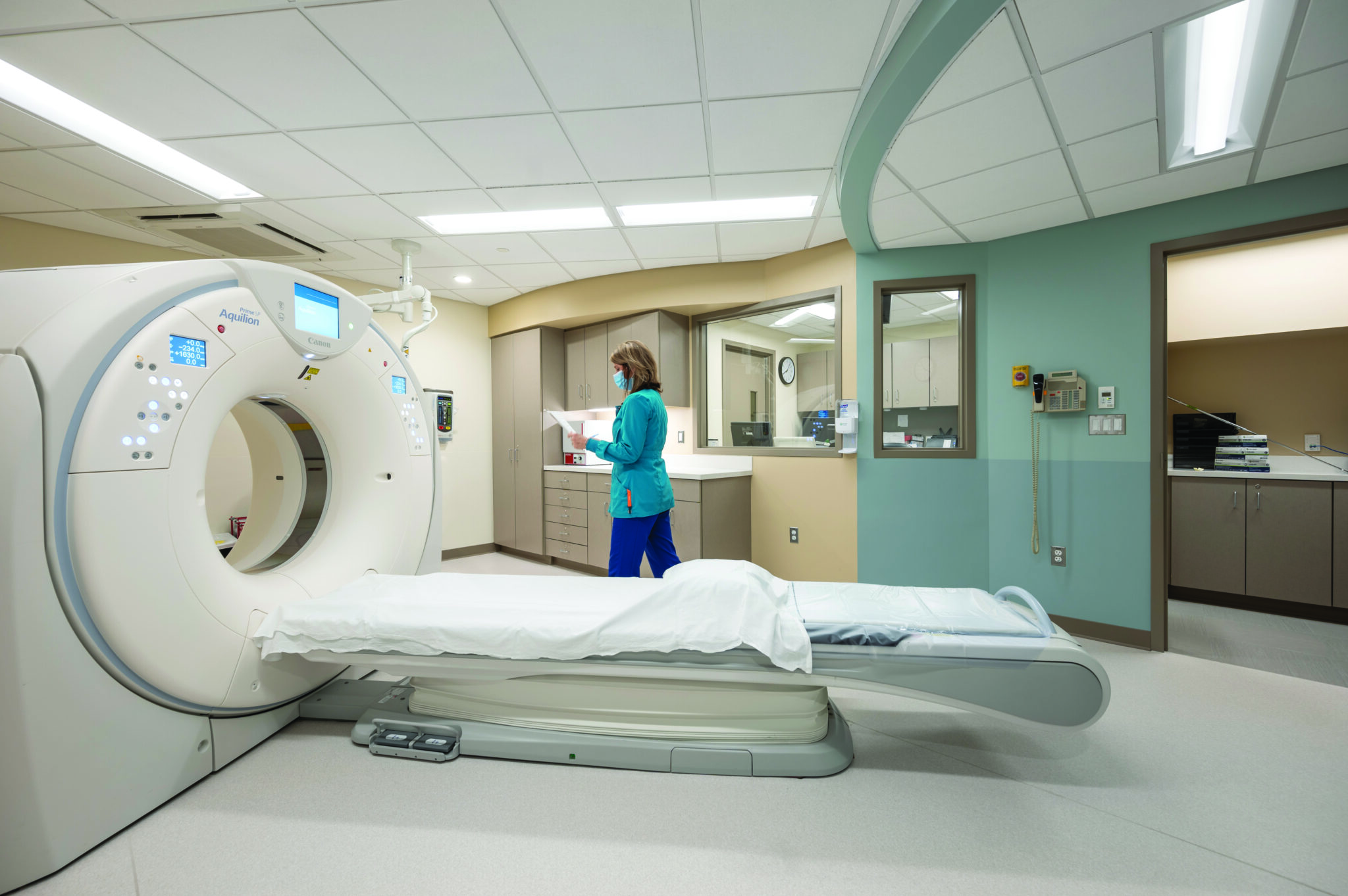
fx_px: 524
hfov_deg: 104.3
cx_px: 674
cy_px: 448
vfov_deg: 81.1
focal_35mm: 14
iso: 160
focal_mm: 14
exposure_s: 1/3
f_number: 5.6
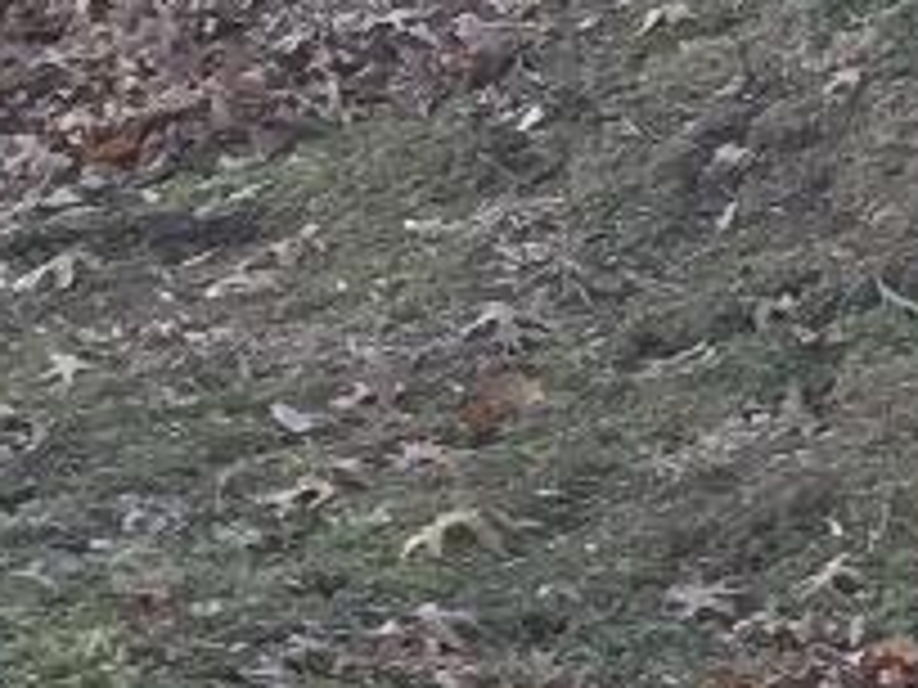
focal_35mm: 227
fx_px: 6020
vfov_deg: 6.2
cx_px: 3501
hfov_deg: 7.0
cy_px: 1736
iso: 40
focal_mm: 4.15
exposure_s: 1/120
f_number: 2.2
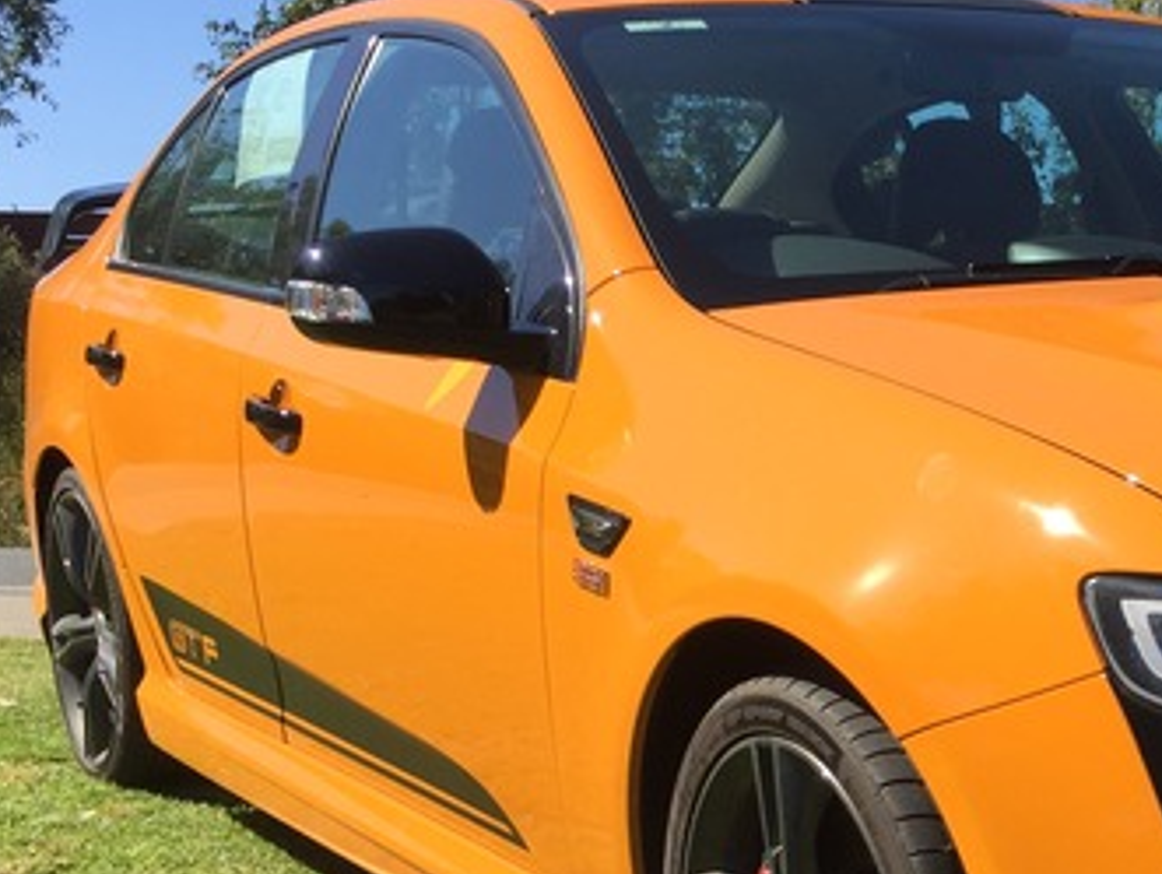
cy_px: 713
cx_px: 1211
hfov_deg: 26.0
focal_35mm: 70
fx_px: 2352
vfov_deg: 20.8
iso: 32
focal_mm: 4.15
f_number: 2.2
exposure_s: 1/1464
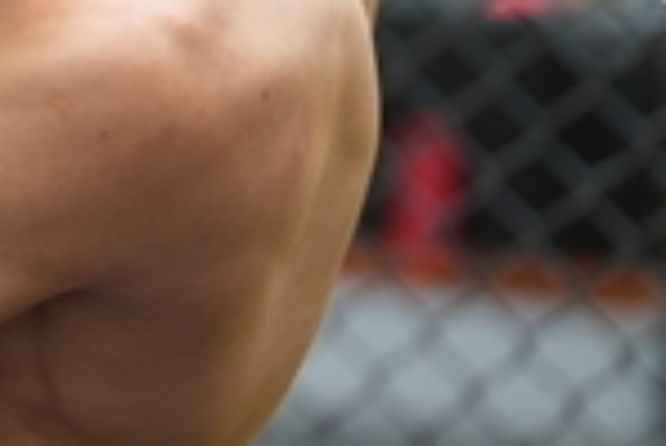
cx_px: -378
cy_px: -133
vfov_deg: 6.9
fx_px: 3685
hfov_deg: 10.0
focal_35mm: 199
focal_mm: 50
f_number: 1.2
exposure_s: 1/187
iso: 200
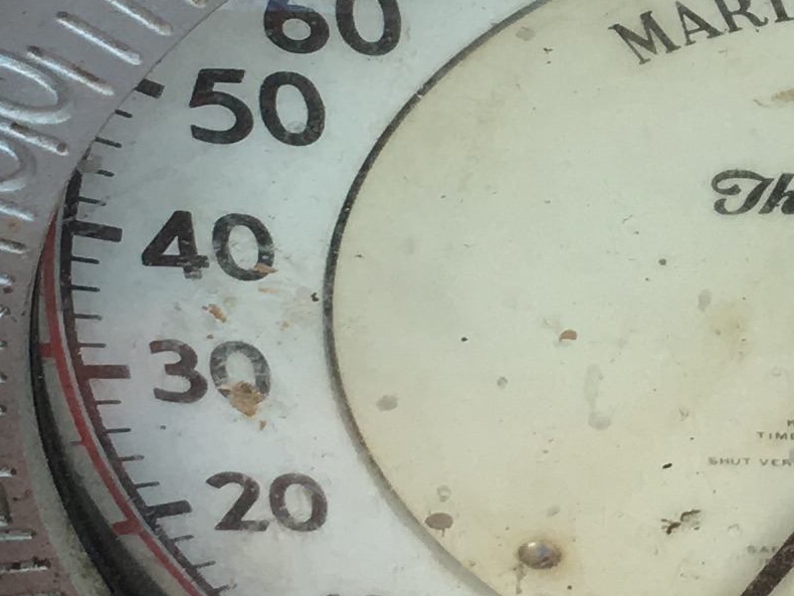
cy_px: -28
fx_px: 3396
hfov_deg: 13.0
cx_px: 954
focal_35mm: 148
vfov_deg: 9.9
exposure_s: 1/120
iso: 32
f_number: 2.2
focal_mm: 4.15
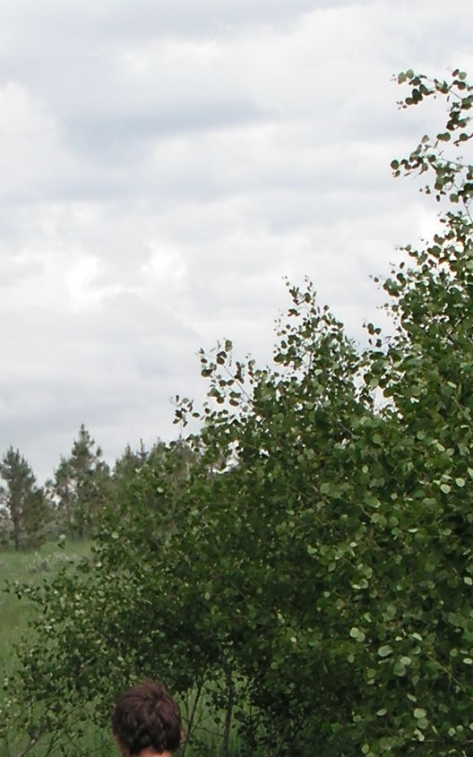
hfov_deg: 10.7
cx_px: 108
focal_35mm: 122
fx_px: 2517
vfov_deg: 16.9
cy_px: 632
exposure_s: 1/750
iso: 50
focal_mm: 6.3
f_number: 3.3
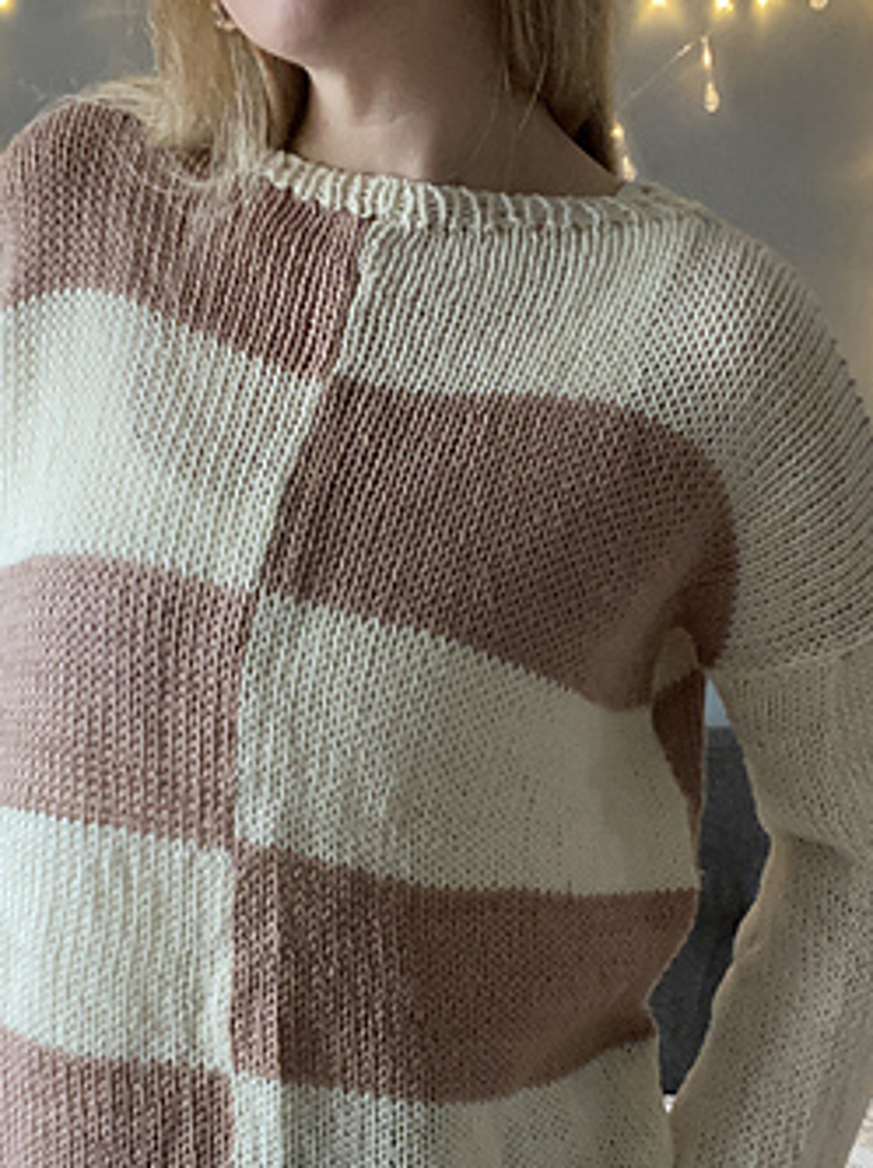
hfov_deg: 32.1
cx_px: 380
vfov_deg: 42.0
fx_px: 1516
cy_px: 687
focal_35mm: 45
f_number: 2.2
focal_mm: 2.71
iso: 400
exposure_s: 1/33
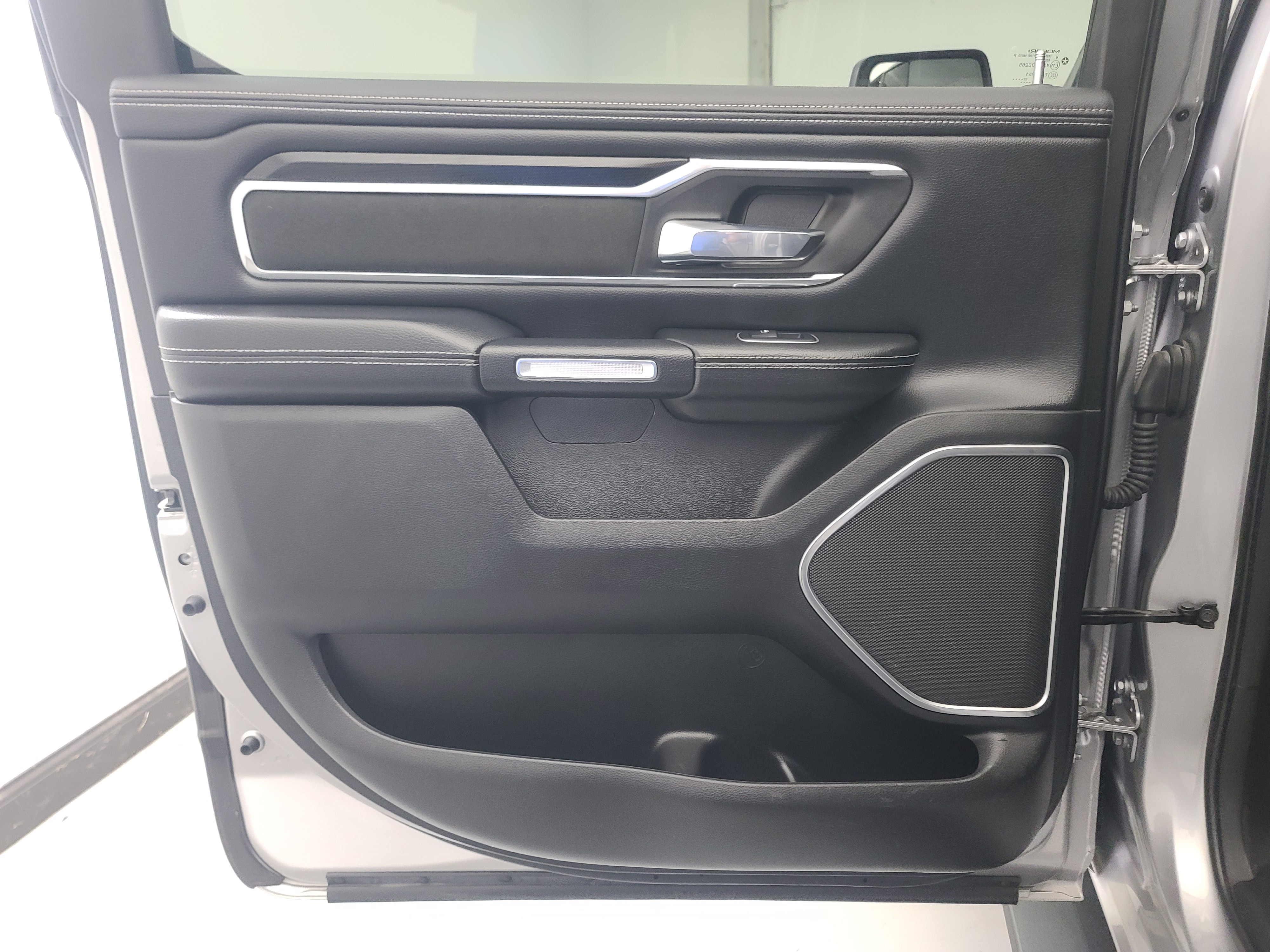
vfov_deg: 54.9
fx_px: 917
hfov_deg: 69.4
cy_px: 476
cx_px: 635
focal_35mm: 25
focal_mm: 7
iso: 800
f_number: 1.8
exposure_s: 1/24
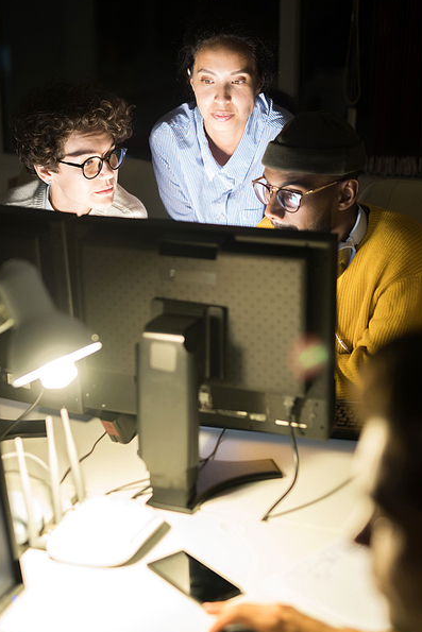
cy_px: 366
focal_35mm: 63
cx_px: 190
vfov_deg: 31.8
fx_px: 1107
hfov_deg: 21.6
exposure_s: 1/125
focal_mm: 50
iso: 800
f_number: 2
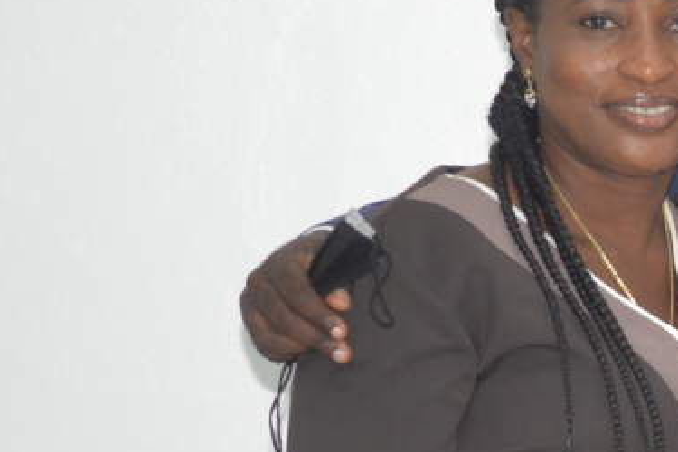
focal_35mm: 273
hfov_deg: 7.0
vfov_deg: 5.0
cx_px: 1833
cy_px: 804
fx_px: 5141
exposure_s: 1/80
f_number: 2.8
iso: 400
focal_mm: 50
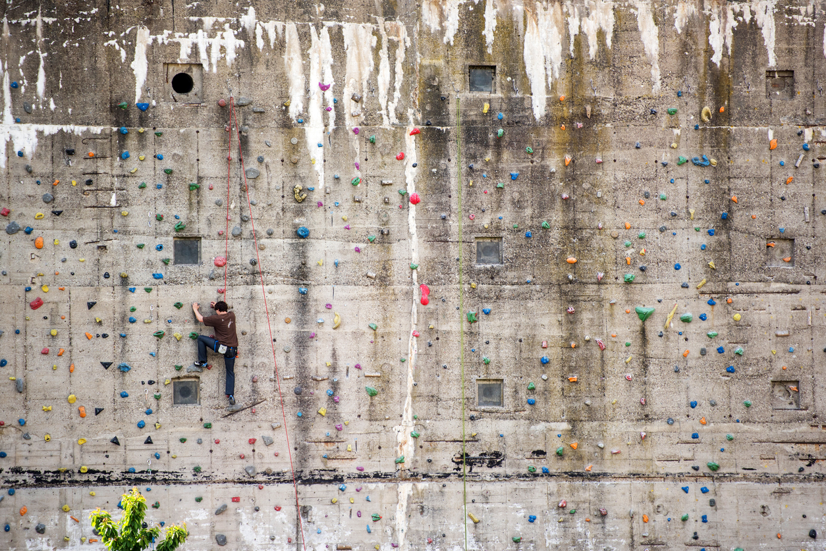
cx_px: 413
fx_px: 4590
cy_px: 276
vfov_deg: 6.9
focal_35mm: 200
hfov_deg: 10.3
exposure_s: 1/2000
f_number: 2.8
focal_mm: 200
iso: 200
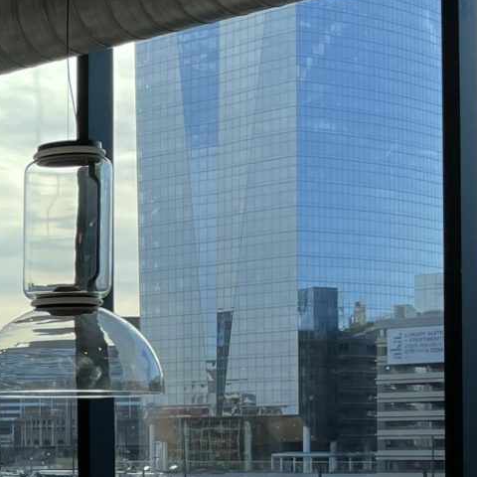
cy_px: 466
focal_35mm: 98
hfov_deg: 14.6
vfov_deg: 17.4
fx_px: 1528
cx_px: -484
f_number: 1.6
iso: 32
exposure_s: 1/1135
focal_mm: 4.2
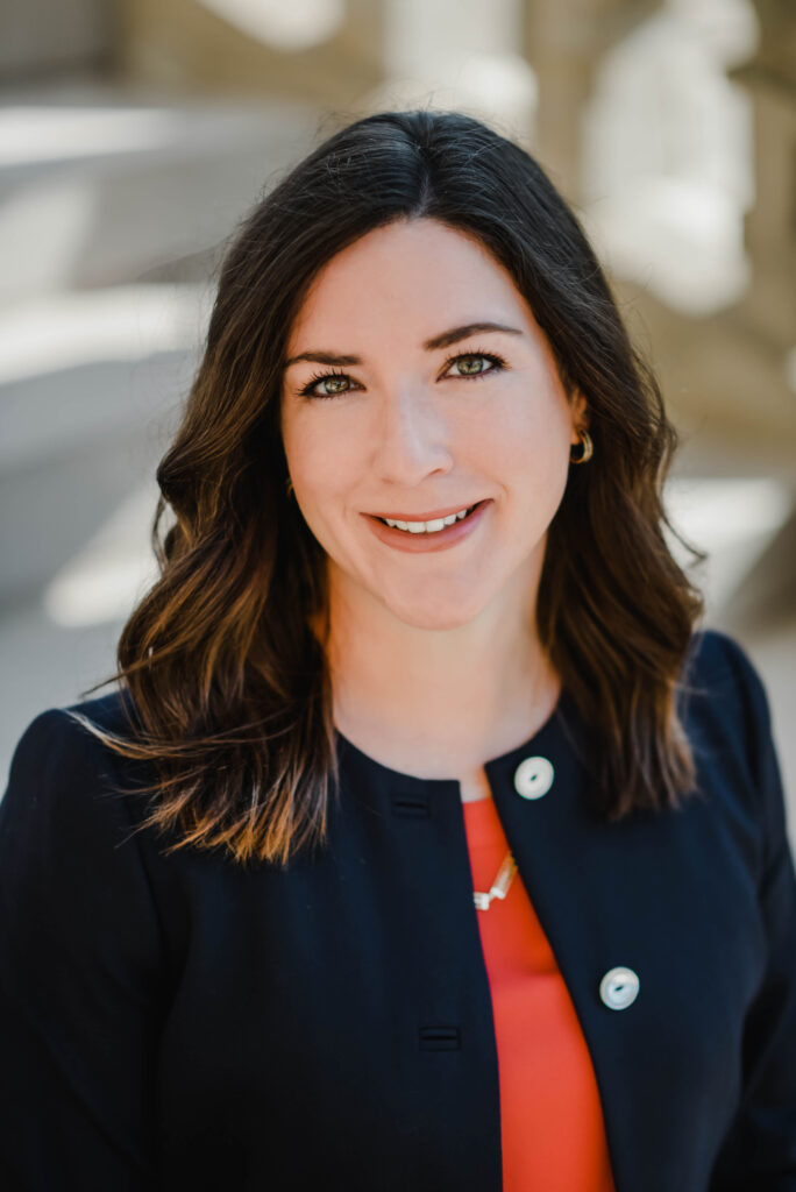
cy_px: 596
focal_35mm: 85
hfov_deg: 16.1
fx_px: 2815
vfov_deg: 23.9
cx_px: 398
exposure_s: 1/3200
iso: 320
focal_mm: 85
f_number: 1.8
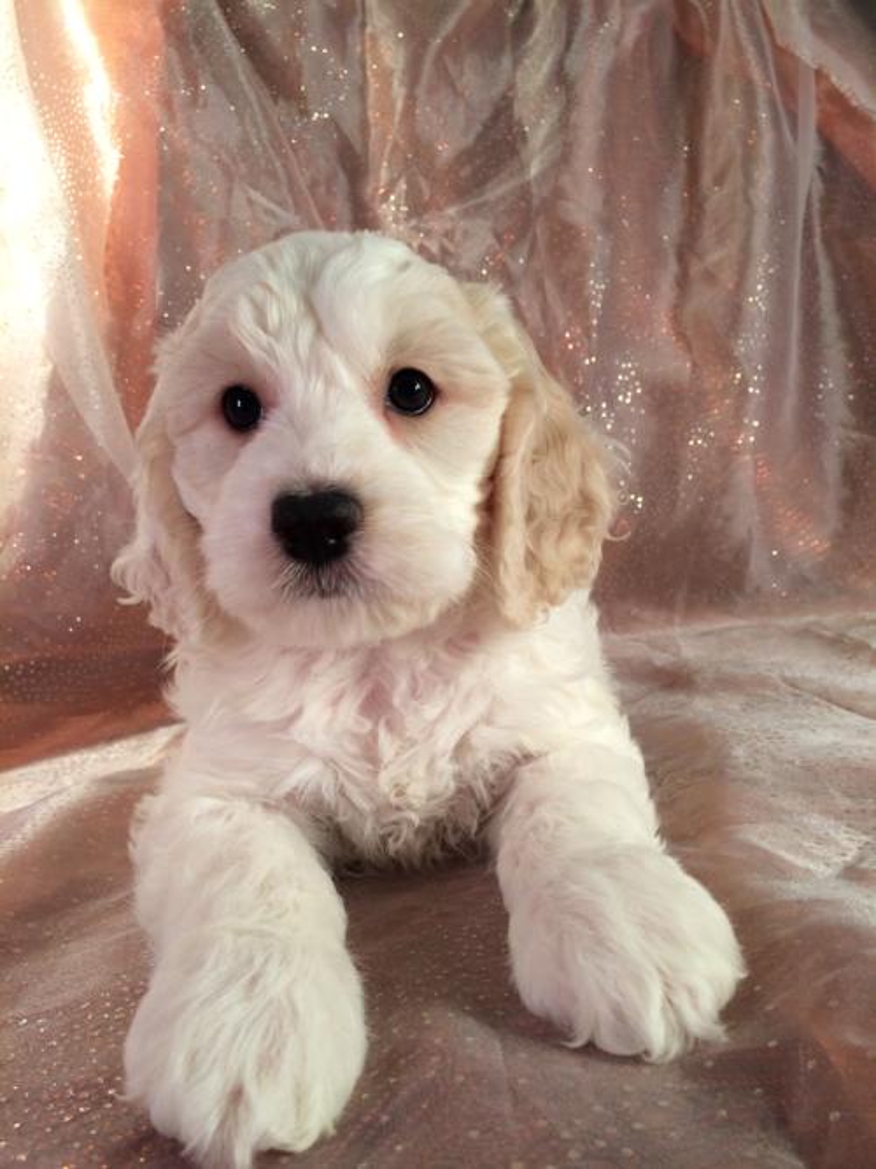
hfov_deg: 48.2
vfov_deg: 61.7
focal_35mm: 29
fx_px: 979
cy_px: 584
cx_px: 438
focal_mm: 4.15
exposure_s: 1/60
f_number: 2.2
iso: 40
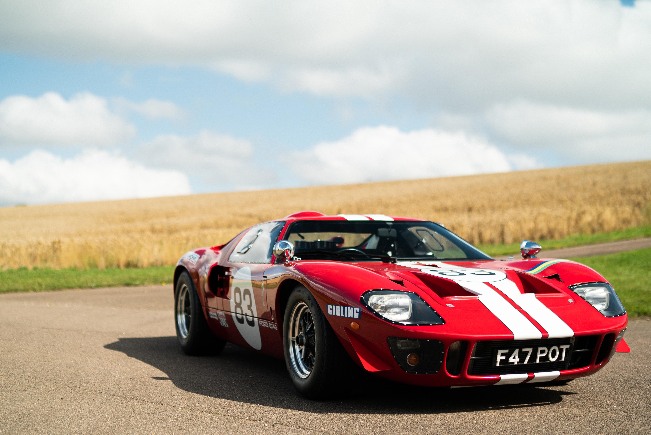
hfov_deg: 36.9
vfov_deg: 25.1
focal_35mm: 54
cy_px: 233
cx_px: 319
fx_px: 977
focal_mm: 50
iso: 250
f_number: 2.8
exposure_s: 1/4000
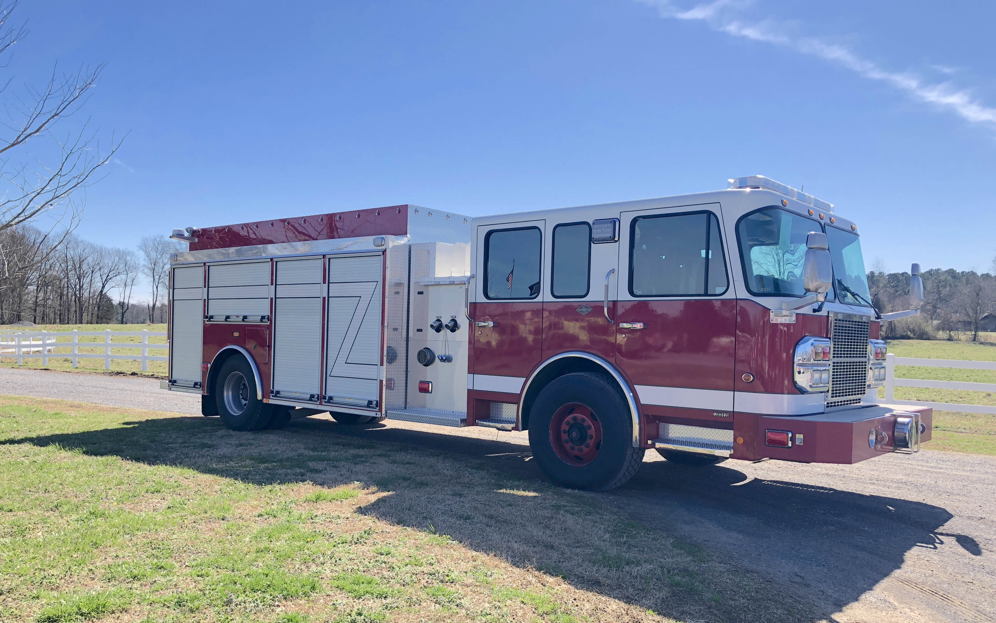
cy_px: 355
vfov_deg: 41.7
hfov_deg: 62.9
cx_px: 497
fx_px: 814
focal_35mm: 30
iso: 20
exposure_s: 1/716
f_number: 1.8
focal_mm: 4
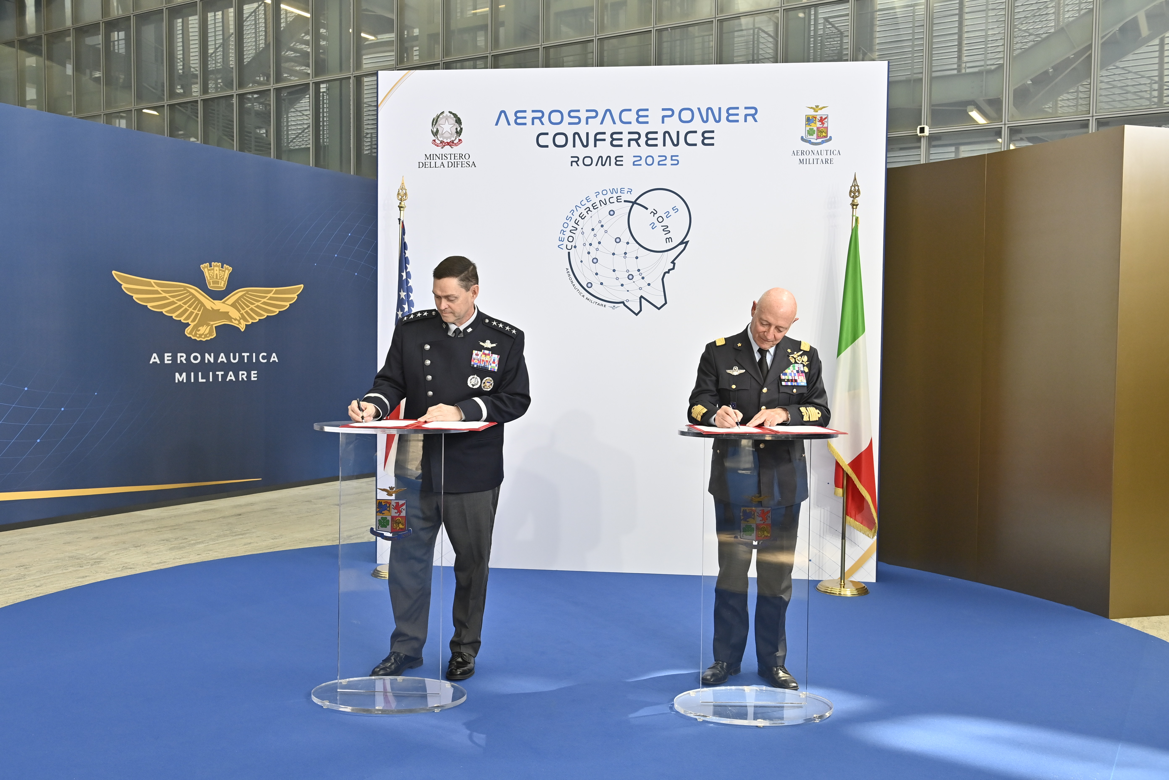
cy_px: 390
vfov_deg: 38.9
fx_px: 1104
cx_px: 584
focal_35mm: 34
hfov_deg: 55.8
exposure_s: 1/250
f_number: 7.1
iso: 1250
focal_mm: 34
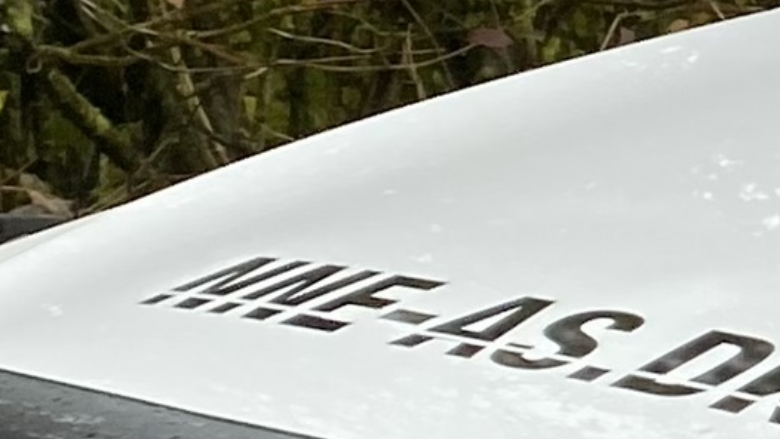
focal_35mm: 217
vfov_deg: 5.6
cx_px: 2162
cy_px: 624
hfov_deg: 8.6
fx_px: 4489
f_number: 1.8
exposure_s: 1/307
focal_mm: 4.25
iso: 32
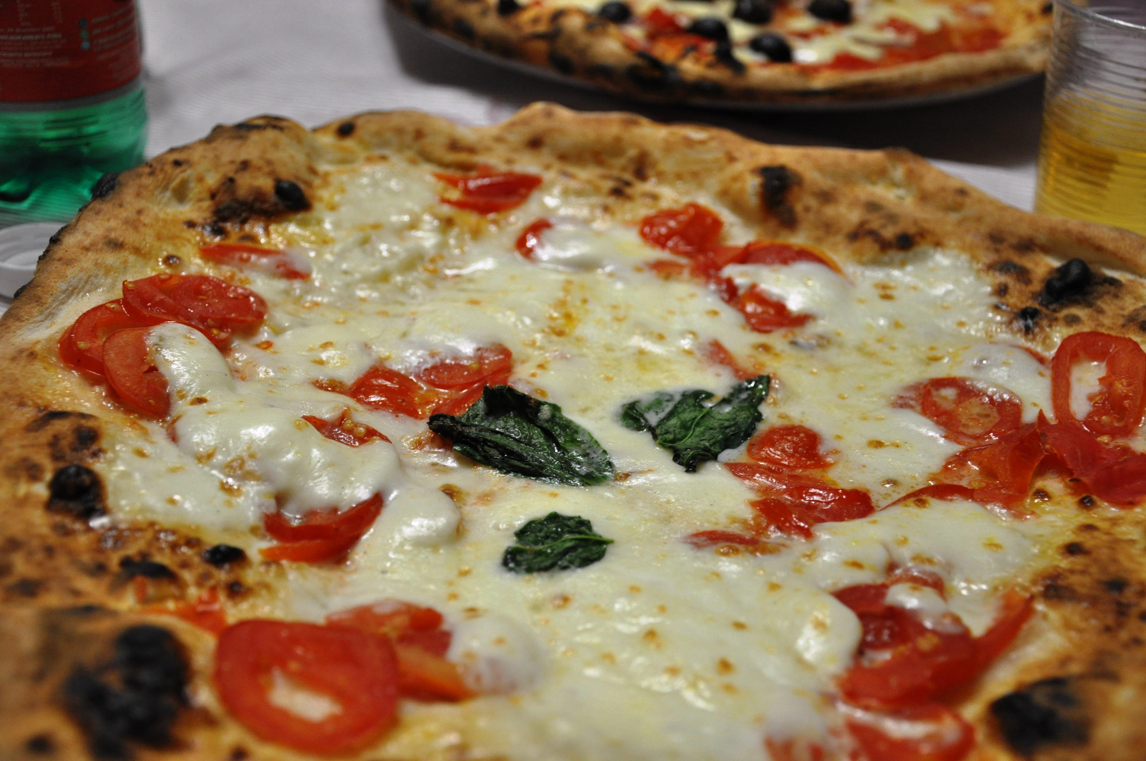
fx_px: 1526
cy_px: 380
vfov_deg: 28.0
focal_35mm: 48
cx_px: 573
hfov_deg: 41.2
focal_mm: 32
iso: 800
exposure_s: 1/50
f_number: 4.2
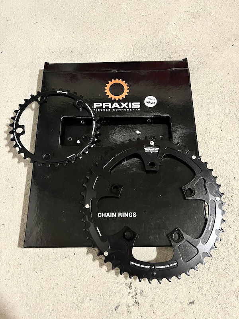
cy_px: 160
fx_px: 239
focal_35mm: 26
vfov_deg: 67.3
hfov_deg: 53.1
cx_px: 120
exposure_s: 1/30
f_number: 1.6
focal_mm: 5.1
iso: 800
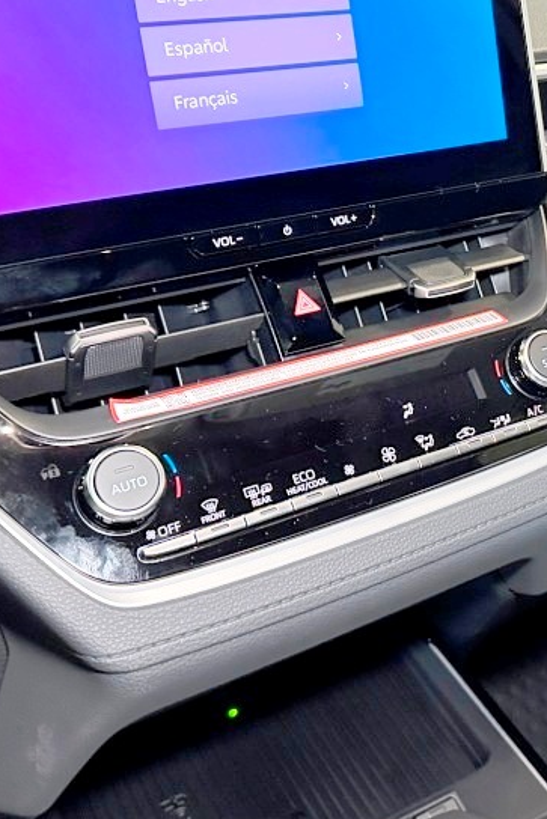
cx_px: 475
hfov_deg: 27.8
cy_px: 301
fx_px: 1070
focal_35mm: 47
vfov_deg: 41.6
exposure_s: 1/60
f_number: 1.78
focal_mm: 6.86
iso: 800
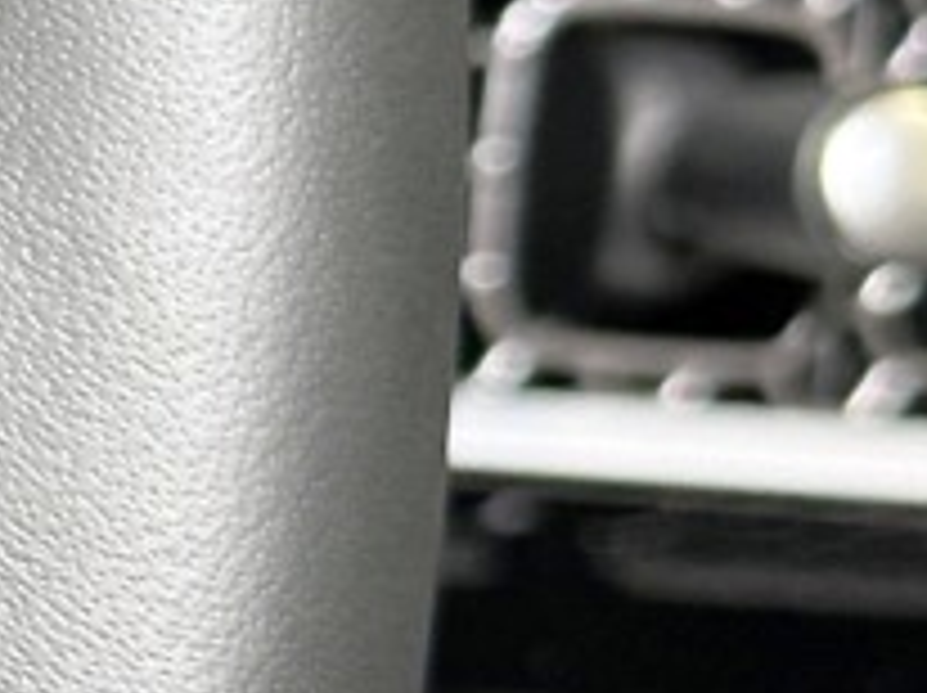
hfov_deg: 7.7
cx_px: -1287
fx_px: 6393
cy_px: 238
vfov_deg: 6.2
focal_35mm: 239
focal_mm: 6.86
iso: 400
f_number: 1.78
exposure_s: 1/30
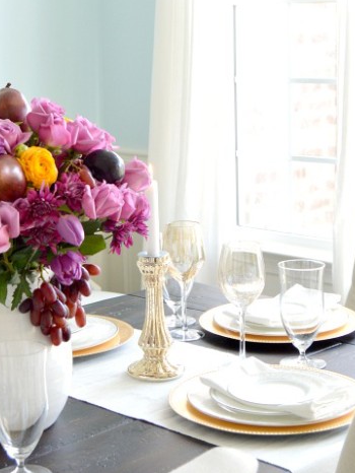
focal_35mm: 76
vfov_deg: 25.6
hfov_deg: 19.4
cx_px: 175
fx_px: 1038
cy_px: 175
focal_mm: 24
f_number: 4.5
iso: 400
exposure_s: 1/50
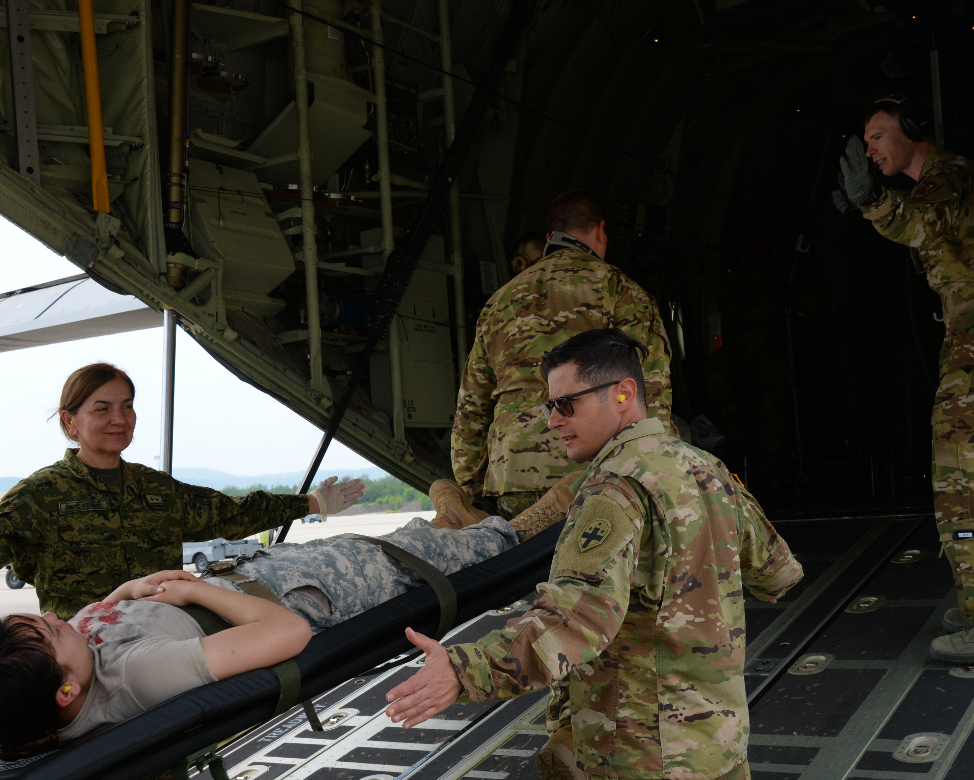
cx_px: 458
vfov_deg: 31.4
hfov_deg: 38.8
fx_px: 1384
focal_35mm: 48
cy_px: 448
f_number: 10
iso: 800
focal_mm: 34
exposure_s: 1/400
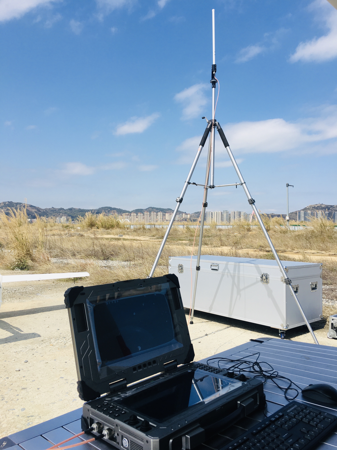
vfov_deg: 61.7
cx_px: 168
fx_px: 376
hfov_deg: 48.2
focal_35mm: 29
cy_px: 225
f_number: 2.2
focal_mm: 4.15
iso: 25
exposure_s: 1/1672
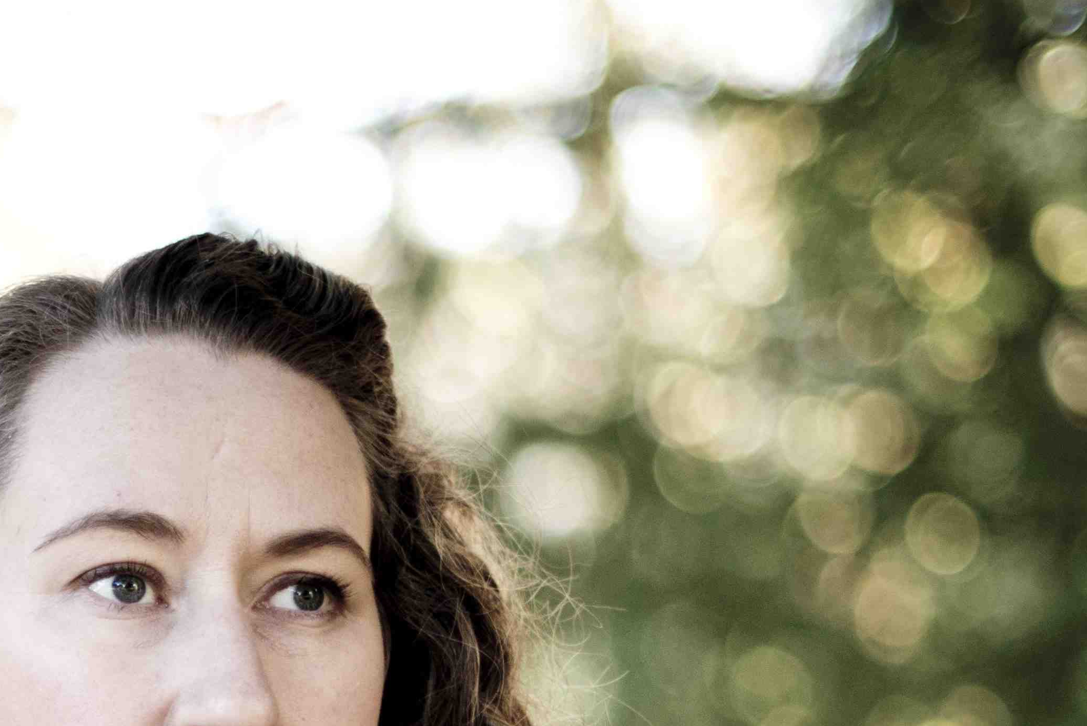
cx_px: -123
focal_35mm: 178
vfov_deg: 7.6
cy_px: 945
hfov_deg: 11.4
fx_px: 5377
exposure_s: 1/640
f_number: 1.4
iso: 400
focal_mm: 50
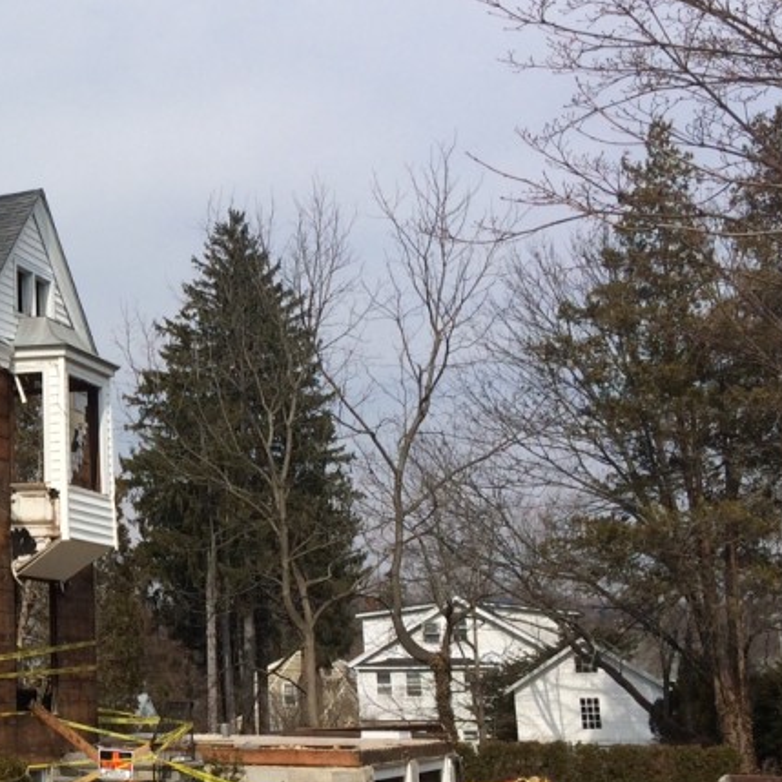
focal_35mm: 70
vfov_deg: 24.7
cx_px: -171
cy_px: 377
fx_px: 1789
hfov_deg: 22.6
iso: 32
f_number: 2.2
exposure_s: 1/2933
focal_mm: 4.15
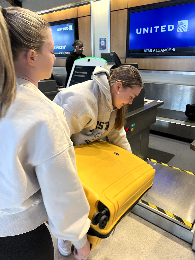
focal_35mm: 26
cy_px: 130
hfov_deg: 53.1
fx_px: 195
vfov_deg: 67.3
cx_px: 98
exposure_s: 1/60.2
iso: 125
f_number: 1.5
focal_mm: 5.7
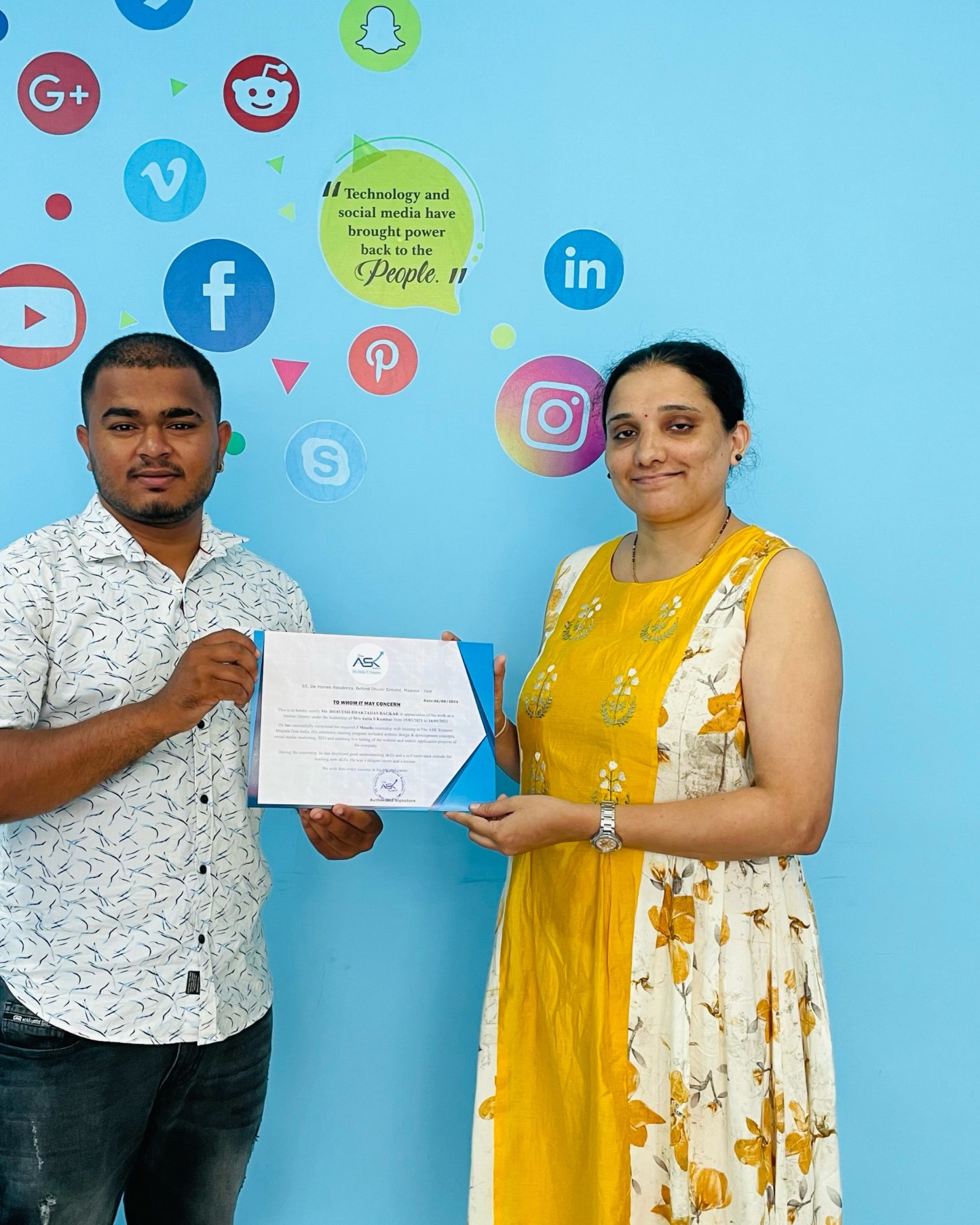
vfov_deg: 50.2
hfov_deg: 41.0
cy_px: 654
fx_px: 1305
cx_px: 400
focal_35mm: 36
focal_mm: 4.2
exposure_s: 1/50
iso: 80
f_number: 1.6
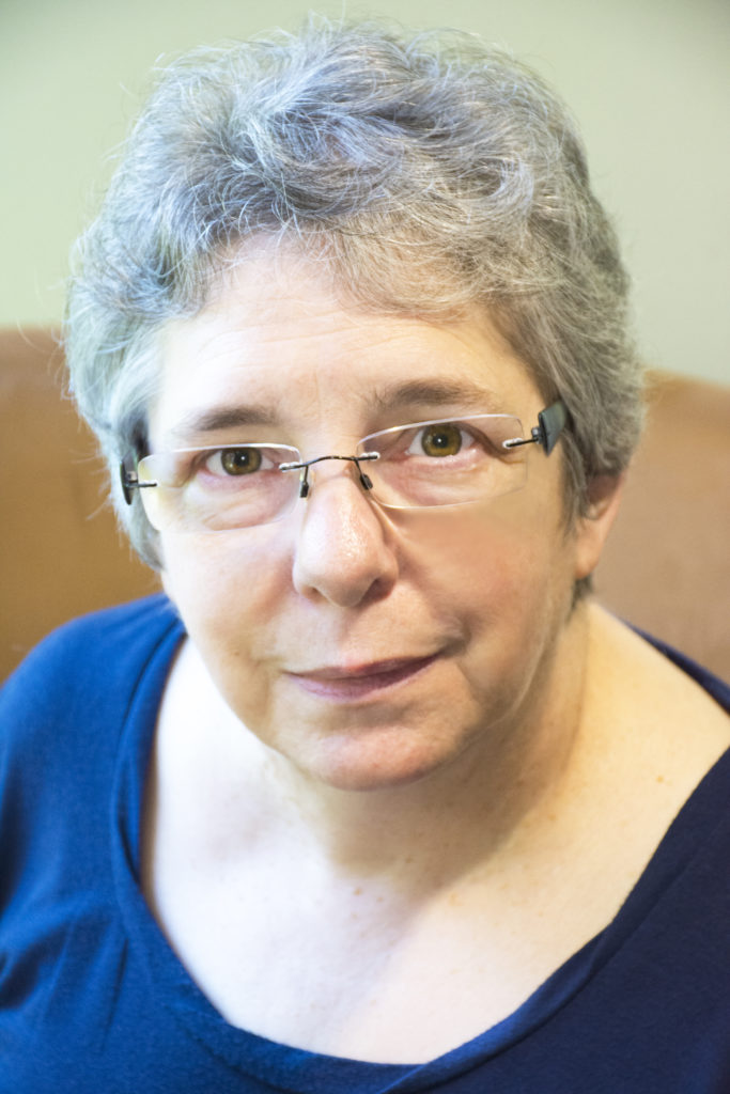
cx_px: 365
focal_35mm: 135
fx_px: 4105
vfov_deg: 15.2
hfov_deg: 10.2
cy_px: 547
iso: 1600
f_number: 6.3
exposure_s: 1/80
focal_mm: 90
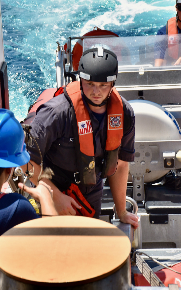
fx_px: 1270
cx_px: 44
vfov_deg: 13.0
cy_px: 145
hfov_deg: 8.1
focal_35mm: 161
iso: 100
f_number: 8
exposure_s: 1/250
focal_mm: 70
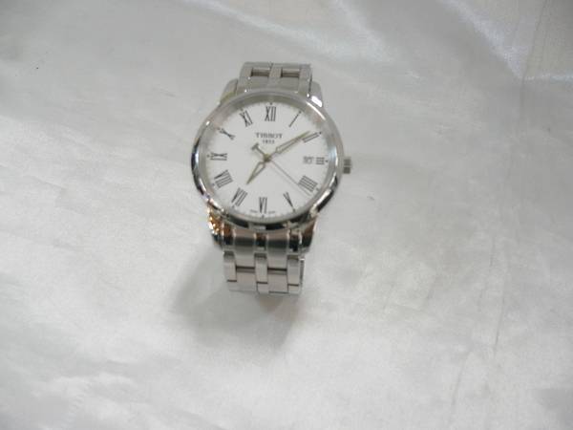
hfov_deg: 52.6
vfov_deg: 40.7
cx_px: 286
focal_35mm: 35
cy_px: 215
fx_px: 579
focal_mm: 5.8
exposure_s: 1/15
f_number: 2.8
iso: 100
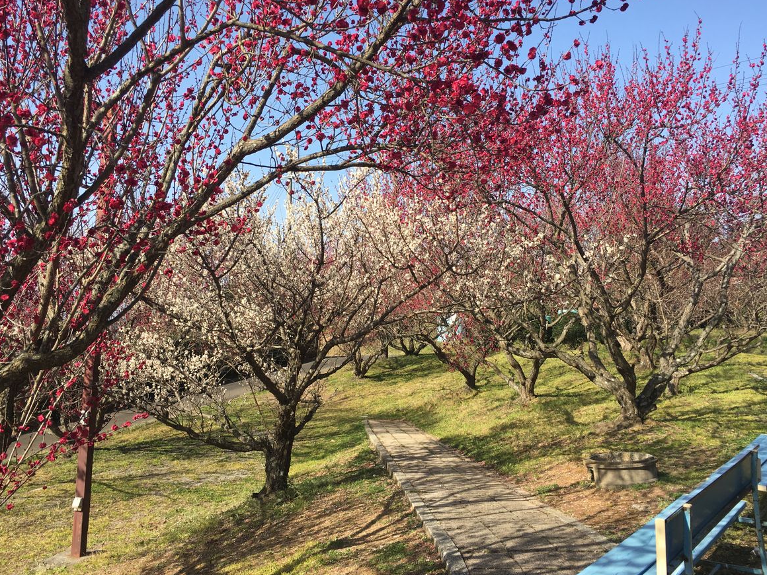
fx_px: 709
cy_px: 268
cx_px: 390
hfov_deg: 56.8
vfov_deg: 44.1
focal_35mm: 32
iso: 25
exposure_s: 1/927
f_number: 2.2
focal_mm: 4.15
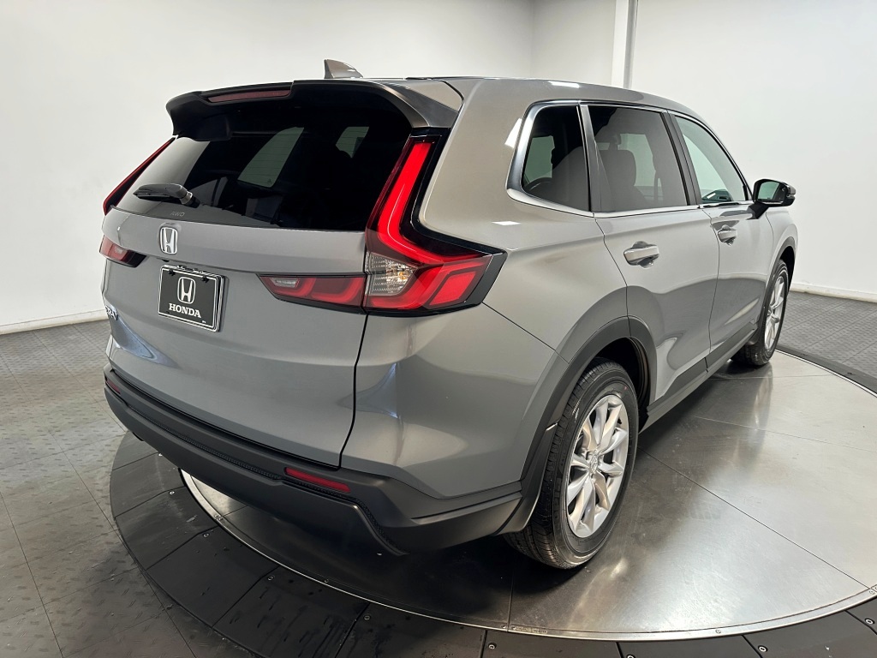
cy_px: 329
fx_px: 608
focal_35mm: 24
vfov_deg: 56.8
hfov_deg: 71.6
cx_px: 438
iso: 400
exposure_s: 1/60
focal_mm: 6.86
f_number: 1.78
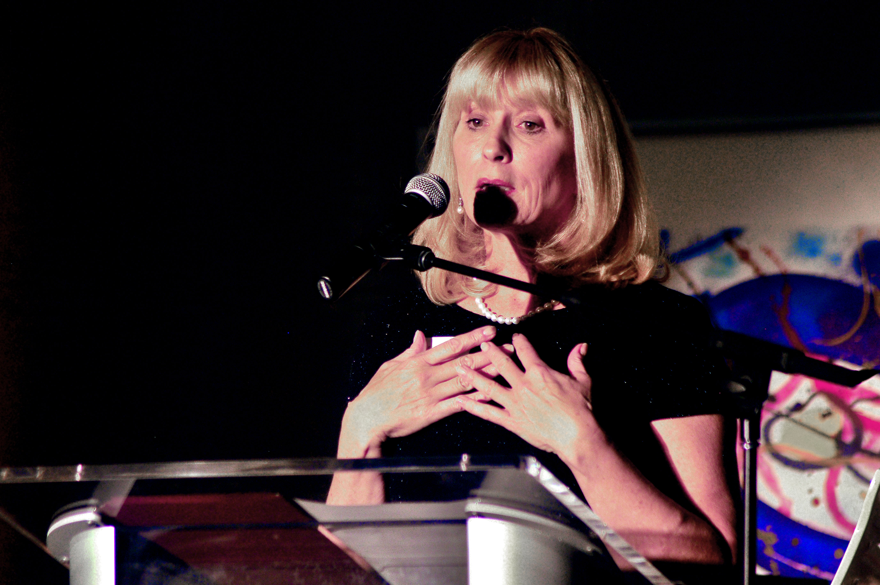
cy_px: 292
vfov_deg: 4.8
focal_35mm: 285
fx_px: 6958
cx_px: 440
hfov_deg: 7.2
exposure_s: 1/125
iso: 400
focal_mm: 190
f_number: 4.8
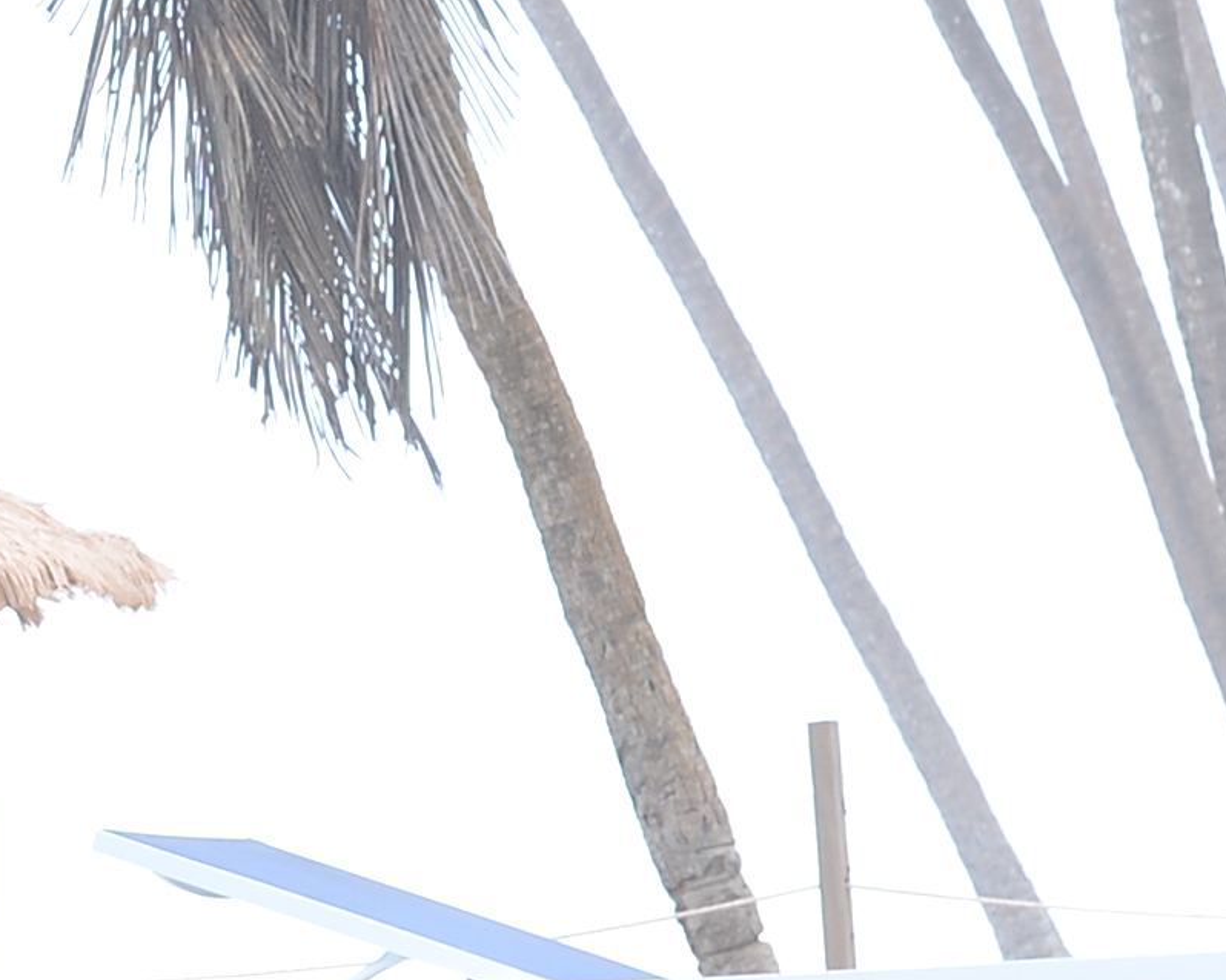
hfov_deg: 5.4
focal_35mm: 354
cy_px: 392
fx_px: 12842
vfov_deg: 4.4
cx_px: -1224
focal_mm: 50
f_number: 9
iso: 250
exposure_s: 1/160
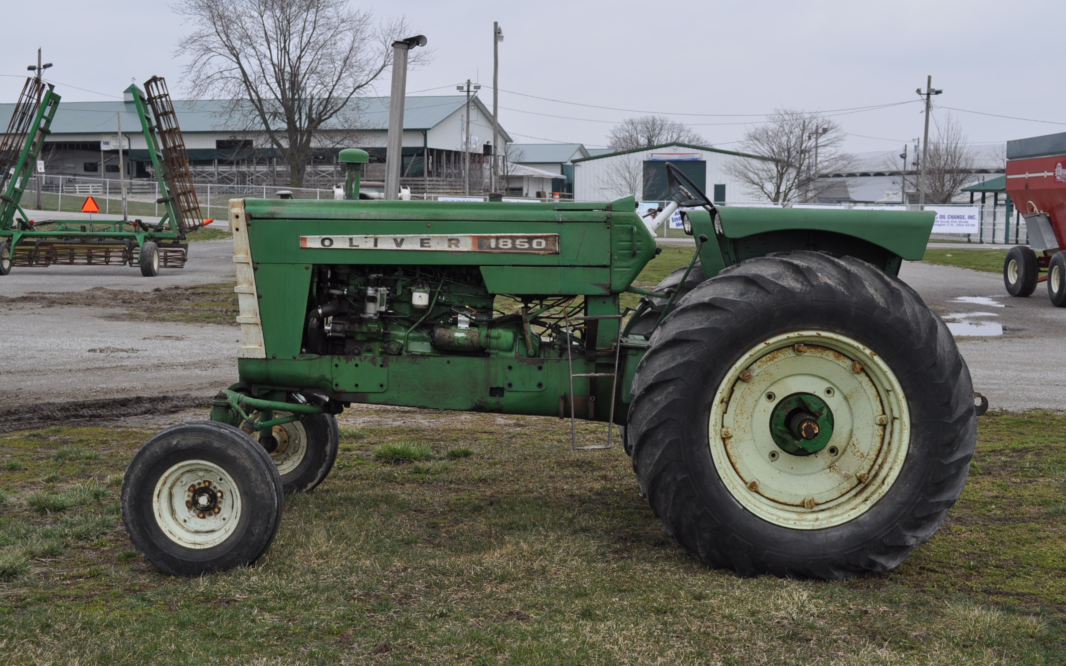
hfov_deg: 41.1
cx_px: 532
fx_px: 1423
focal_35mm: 49
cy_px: 354
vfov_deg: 26.3
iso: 200
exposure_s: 1/250
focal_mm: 32
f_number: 8
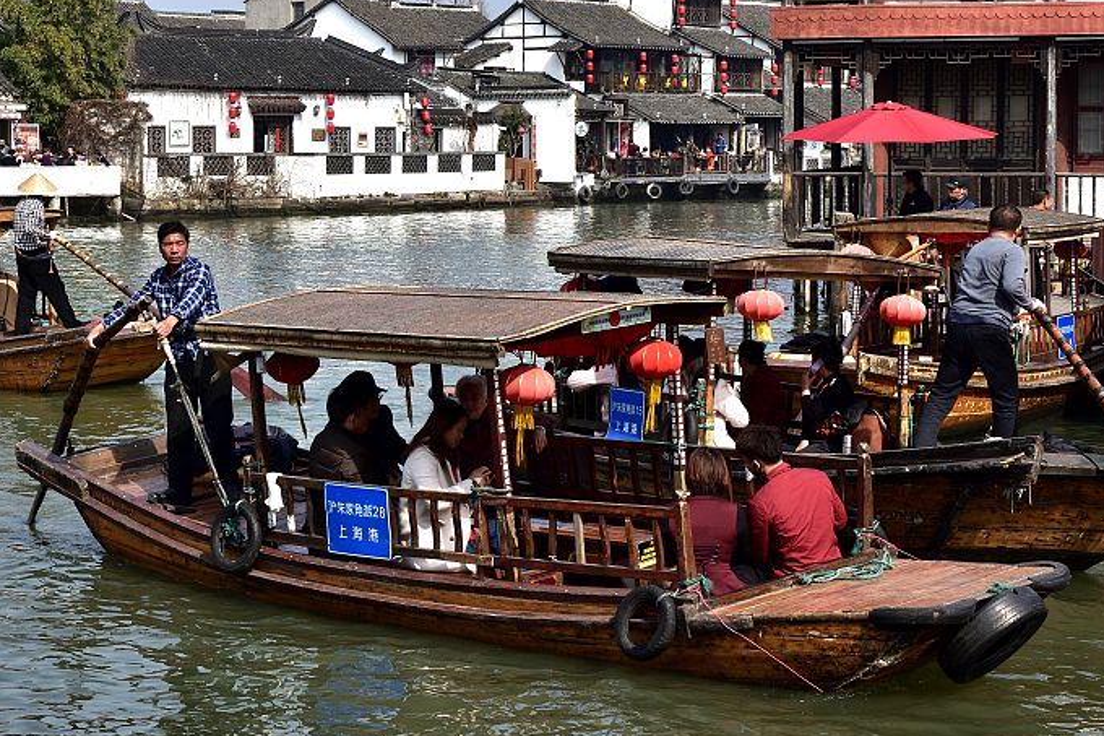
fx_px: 2759
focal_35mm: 90
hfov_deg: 22.5
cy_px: 226
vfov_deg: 15.1
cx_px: 373
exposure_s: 1/250
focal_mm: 34
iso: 100
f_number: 9
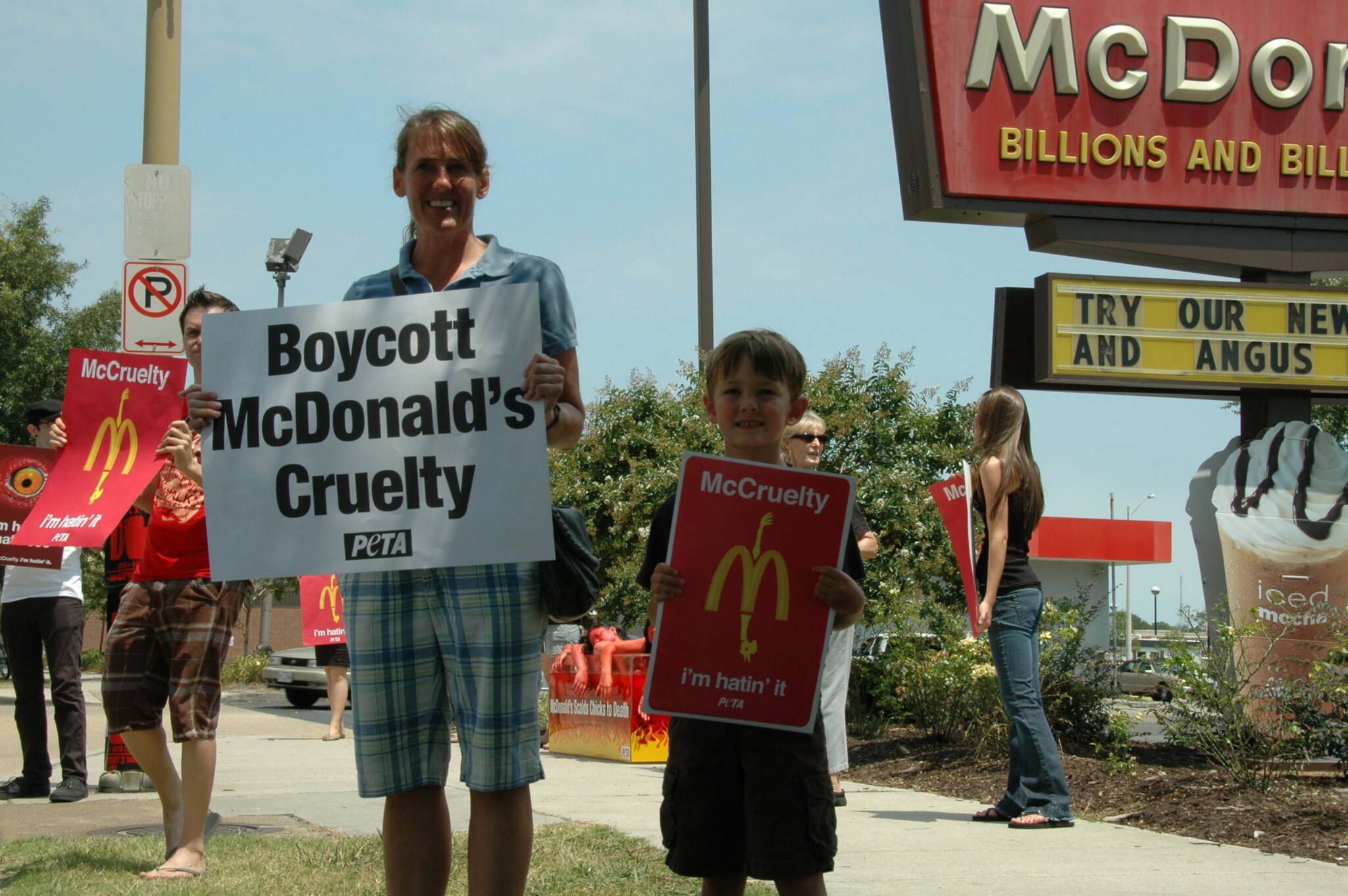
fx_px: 2133
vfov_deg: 23.7
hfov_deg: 35.1
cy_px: 448
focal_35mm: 57
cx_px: 674
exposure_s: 1/50
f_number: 16
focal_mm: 38
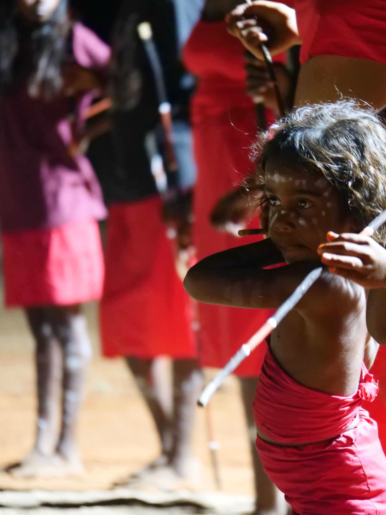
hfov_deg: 5.6
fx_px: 3969
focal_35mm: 267
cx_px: 318
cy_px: 257
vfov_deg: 7.4
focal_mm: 100
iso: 3200
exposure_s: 1/50
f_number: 2.8
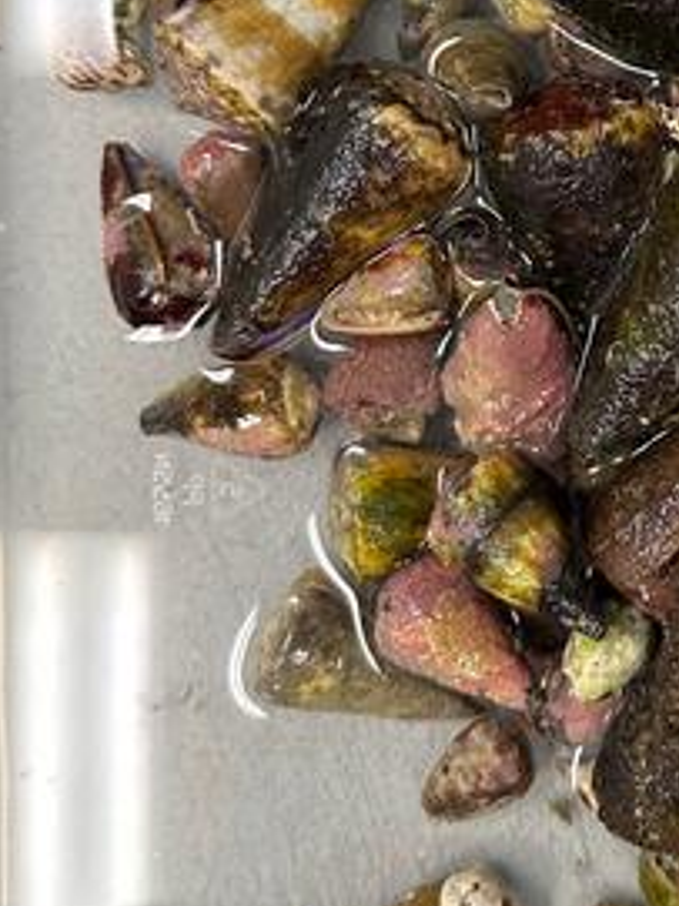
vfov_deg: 30.3
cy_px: 150
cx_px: 764
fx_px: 1623
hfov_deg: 22.2
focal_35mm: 62
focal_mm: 6.86
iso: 320
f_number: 1.78
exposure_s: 1/60
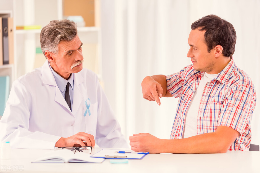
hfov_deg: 14.1
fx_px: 1048
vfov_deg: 9.5
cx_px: 130
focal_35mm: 145
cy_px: 86
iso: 320
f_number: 2.8
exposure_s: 1/320
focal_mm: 145
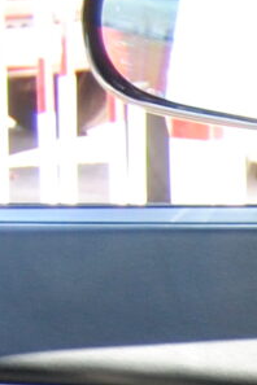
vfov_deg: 6.7
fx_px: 3183
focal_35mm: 297
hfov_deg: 4.0
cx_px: 1411
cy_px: 770
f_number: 5
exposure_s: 1/60
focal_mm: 23
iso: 200
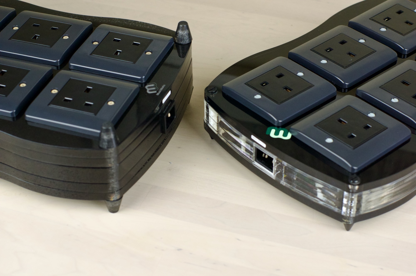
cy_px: 138
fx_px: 866
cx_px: 208
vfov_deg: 18.2
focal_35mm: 75
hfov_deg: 27.0
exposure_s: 1/200
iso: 1600
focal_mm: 50
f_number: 5
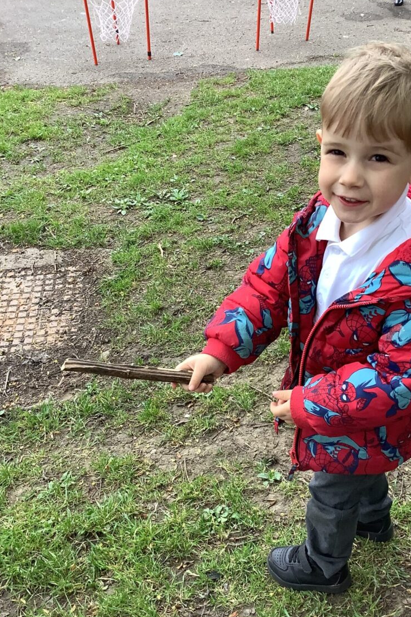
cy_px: 330
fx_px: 651
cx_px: 250
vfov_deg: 50.7
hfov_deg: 34.9
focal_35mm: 38
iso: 64
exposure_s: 1/100
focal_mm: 3.3
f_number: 2.4
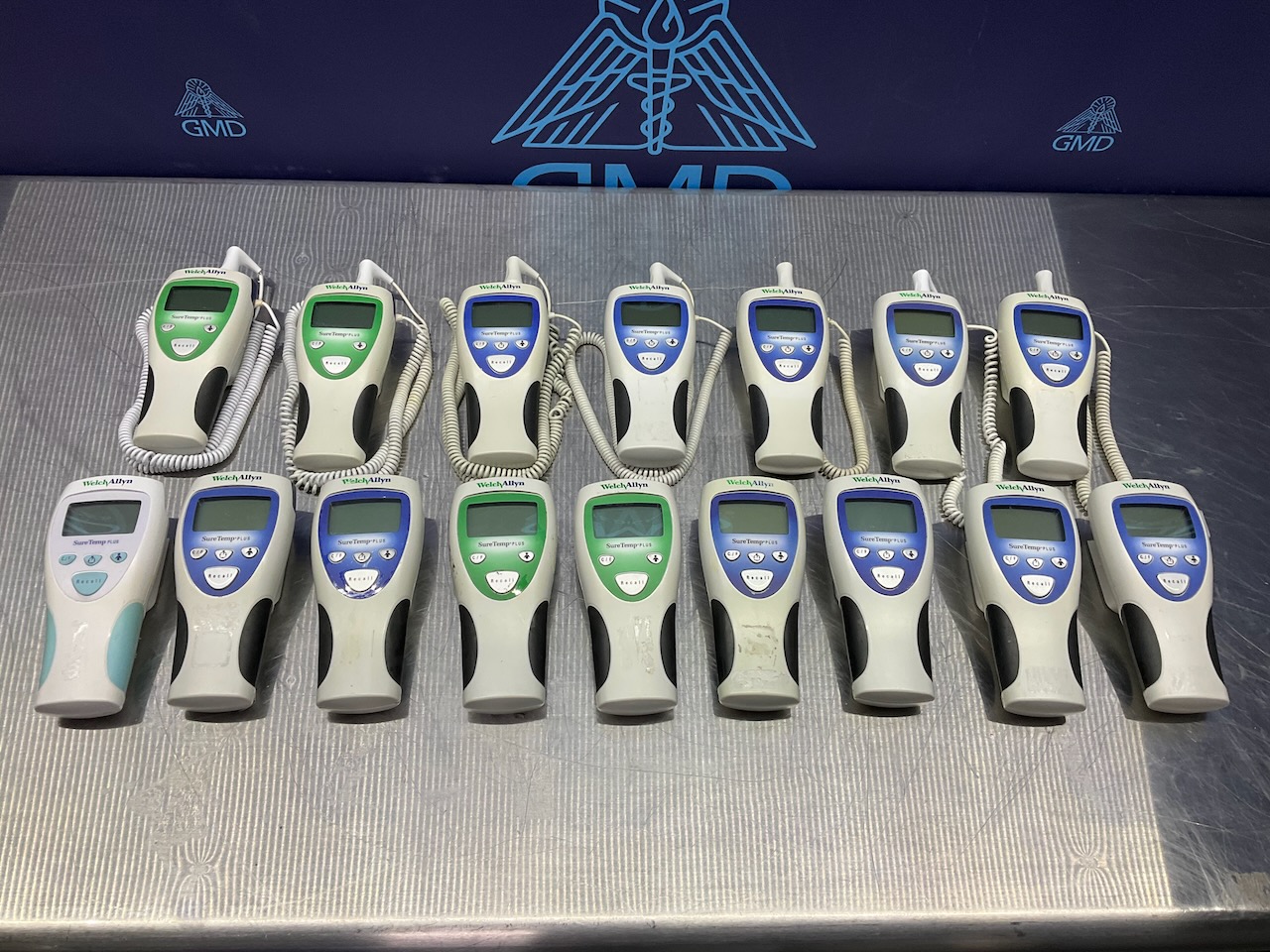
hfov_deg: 61.7
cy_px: 476
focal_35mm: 29
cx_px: 635
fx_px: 1064
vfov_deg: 48.2
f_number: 1.8
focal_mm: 3
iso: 40
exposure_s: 1/60
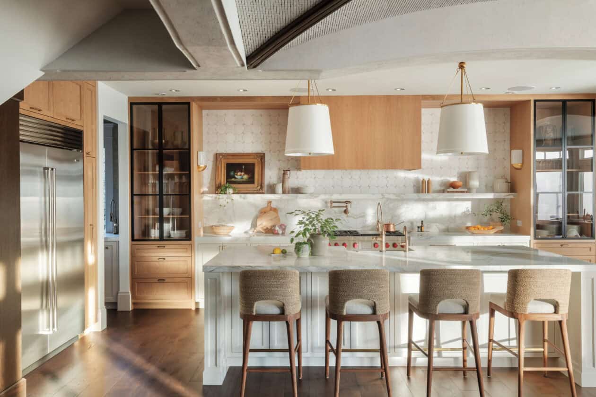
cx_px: 298
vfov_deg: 41.1
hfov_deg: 58.7
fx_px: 530
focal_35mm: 32
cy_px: 198
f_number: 13
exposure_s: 1/2
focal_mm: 32
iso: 100
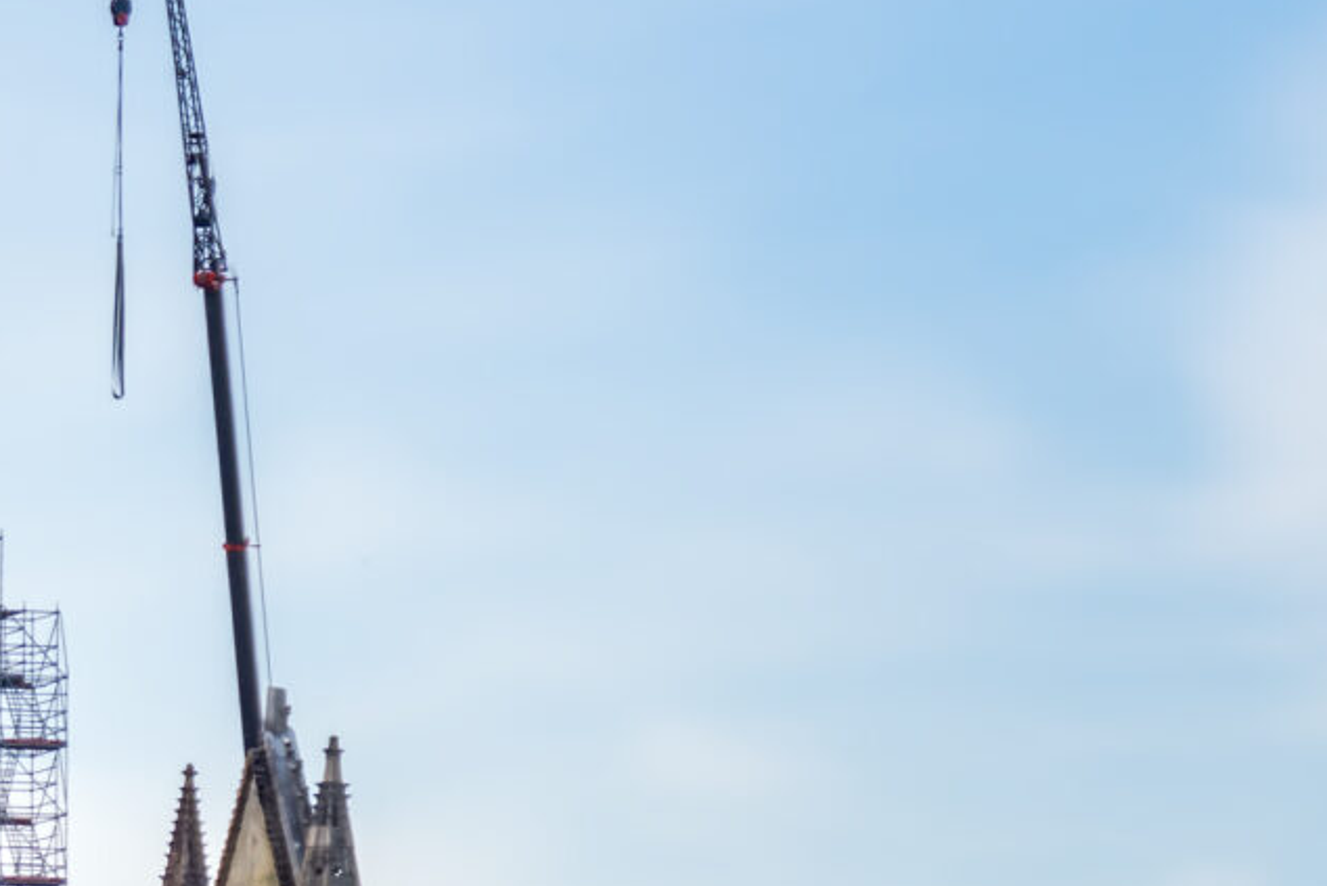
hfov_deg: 5.0
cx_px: -509
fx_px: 15175
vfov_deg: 3.3
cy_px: 952
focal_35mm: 412
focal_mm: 85
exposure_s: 1/500
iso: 100
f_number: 4.5
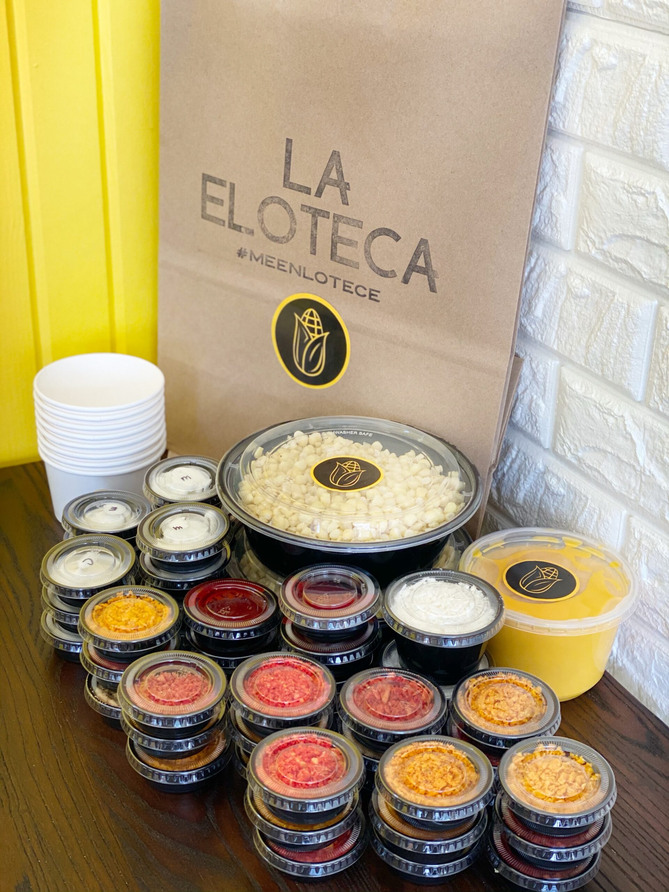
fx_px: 1340
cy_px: 446
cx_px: 334
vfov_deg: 36.8
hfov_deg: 28.0
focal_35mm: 52
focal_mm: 6
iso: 80
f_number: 2
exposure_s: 1/120
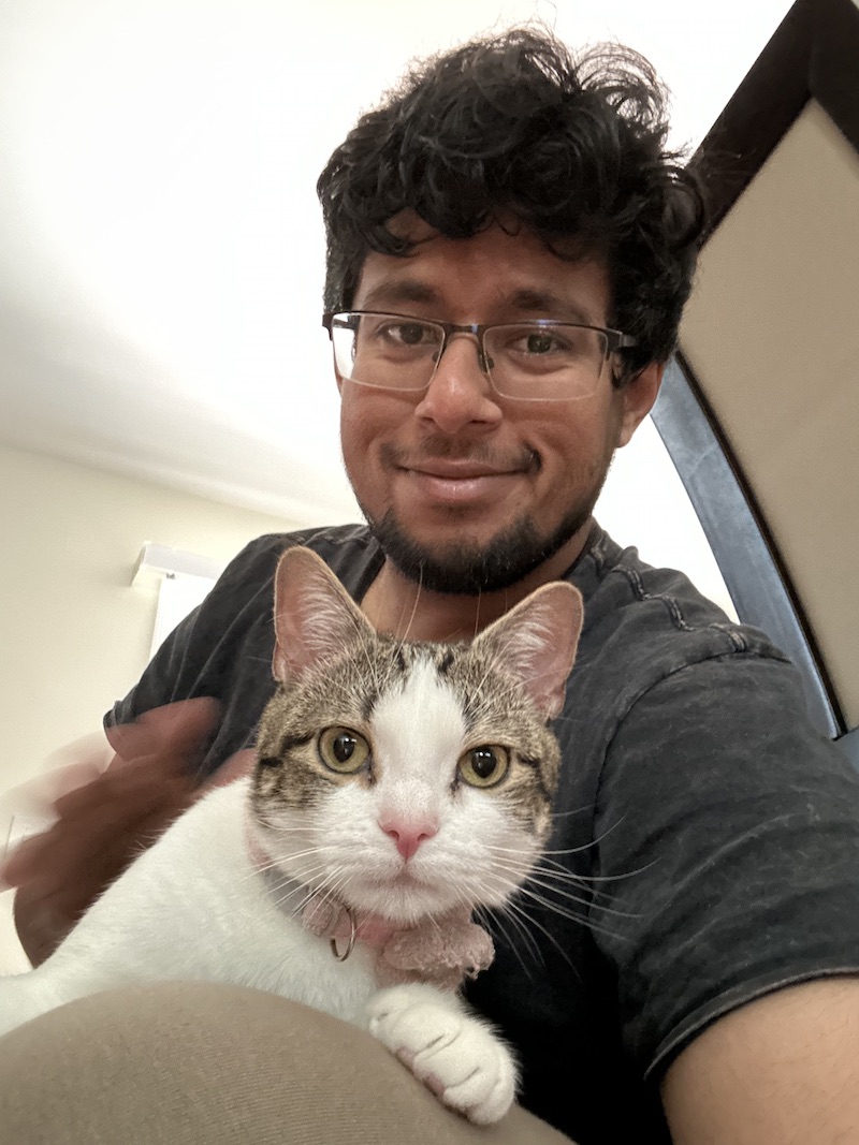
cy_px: 572
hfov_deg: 46.8
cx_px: 430
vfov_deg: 60.0
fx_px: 993
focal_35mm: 30
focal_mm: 2.69
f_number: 1.9
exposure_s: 1/17
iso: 640
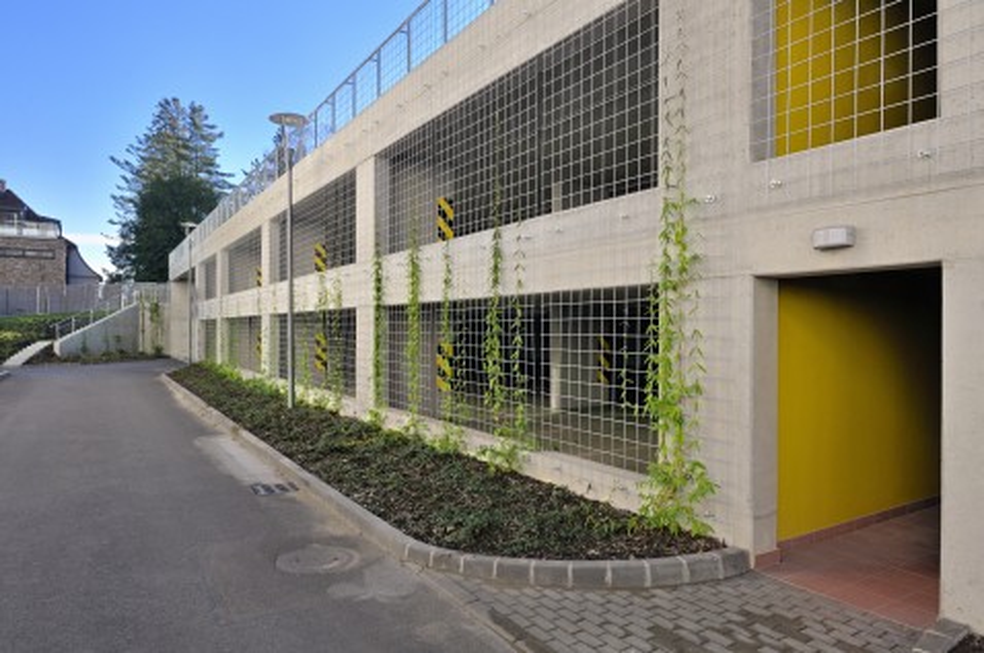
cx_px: 492
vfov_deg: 56.0
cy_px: 326
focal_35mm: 22
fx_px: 614
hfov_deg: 77.4
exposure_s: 1/50
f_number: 14
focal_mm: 15
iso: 200
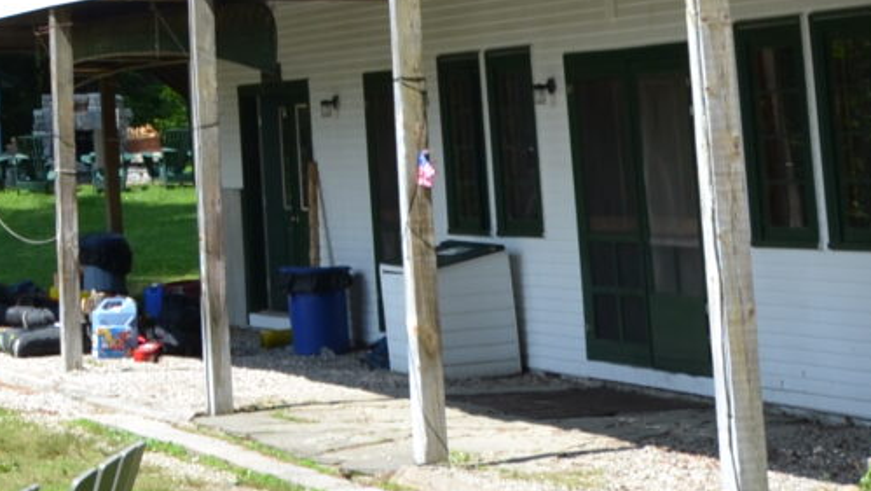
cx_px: -499
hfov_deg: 16.5
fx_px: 2680
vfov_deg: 9.5
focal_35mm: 116
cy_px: -607
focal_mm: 18
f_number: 6.3
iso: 100
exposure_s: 1/160
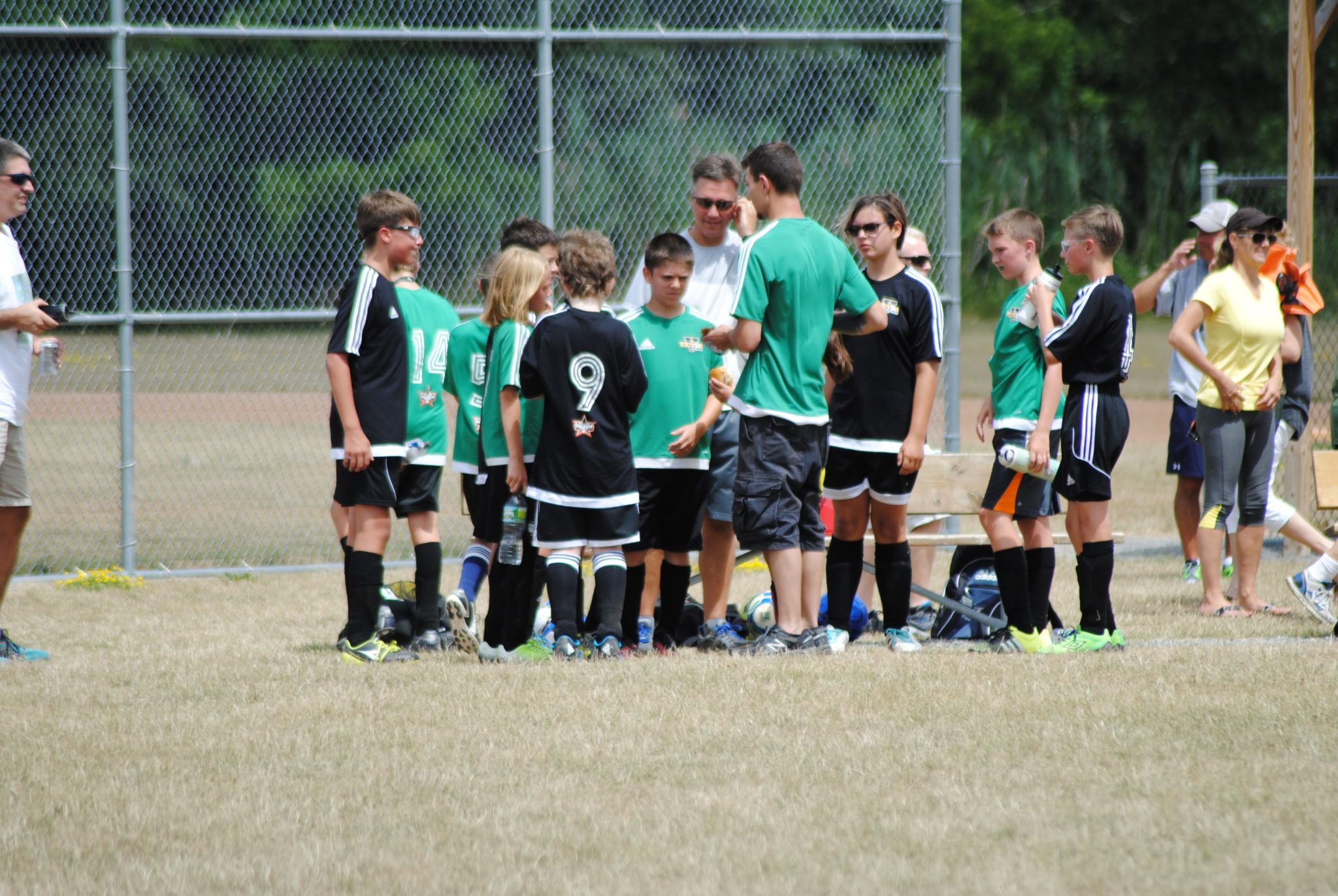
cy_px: 448
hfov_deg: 5.7
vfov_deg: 3.8
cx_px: 669
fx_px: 13396
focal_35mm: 360
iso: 200
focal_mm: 240
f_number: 5
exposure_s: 1/800
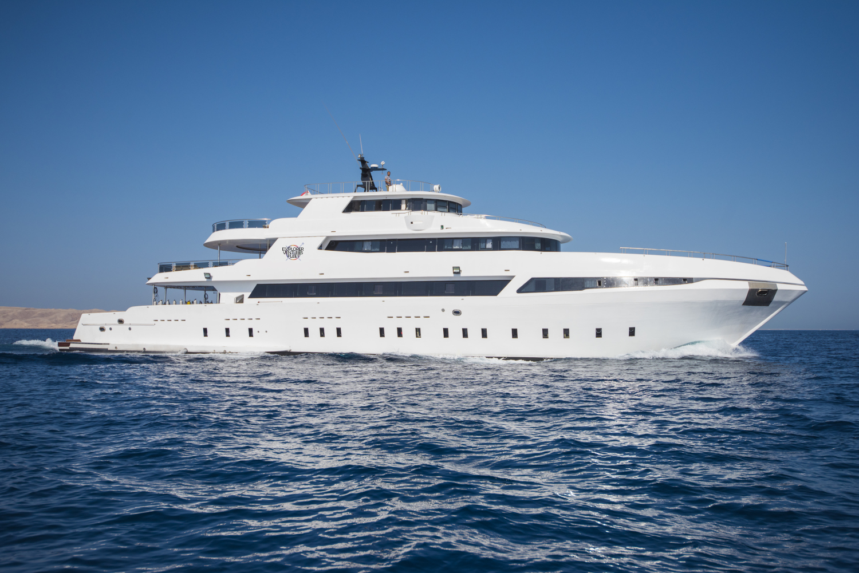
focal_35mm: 35
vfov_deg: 37.9
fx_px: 835
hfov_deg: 54.4
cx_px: 430
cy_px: 286
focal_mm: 35
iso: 200
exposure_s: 1/5000
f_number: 5.6
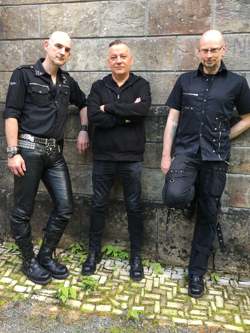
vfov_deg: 56.8
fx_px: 308
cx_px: 125
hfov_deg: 44.2
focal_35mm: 32
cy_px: 157
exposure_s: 1/33
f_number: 2.2
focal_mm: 4.15
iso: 25
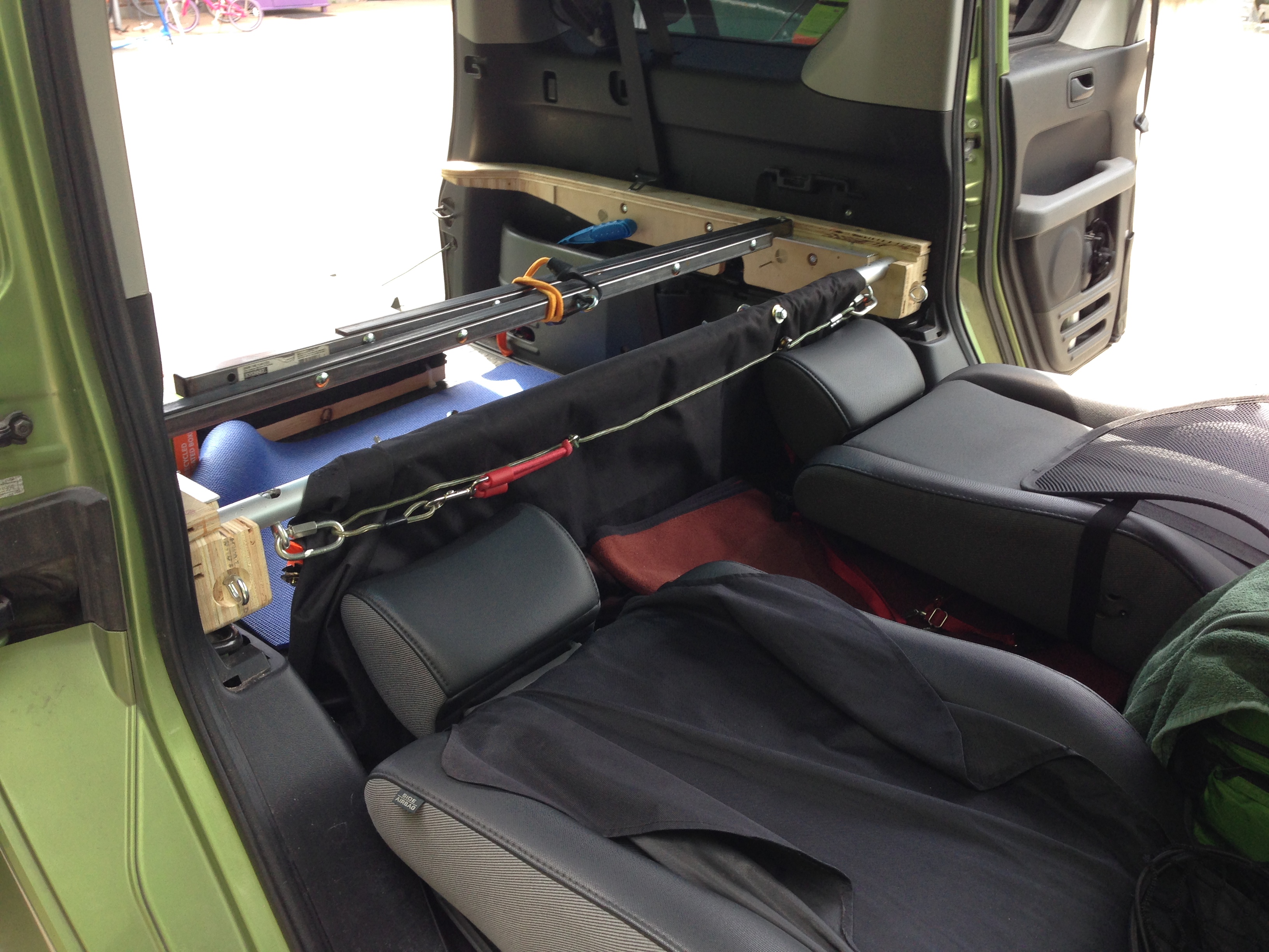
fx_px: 1210
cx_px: 634
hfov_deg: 55.4
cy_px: 476
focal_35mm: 33
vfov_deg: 42.9
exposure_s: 1/120
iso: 64
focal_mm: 4.12
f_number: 2.4
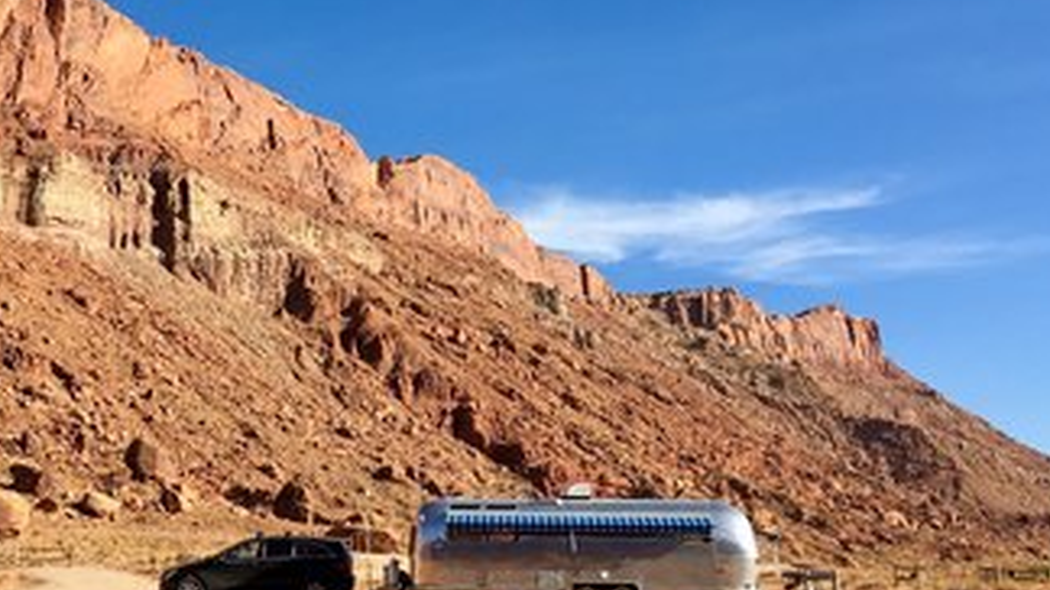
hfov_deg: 39.4
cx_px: 348
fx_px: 1447
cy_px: 26
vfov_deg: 22.3
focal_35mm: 52
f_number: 2.2
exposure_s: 1/1131
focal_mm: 4.15
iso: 25
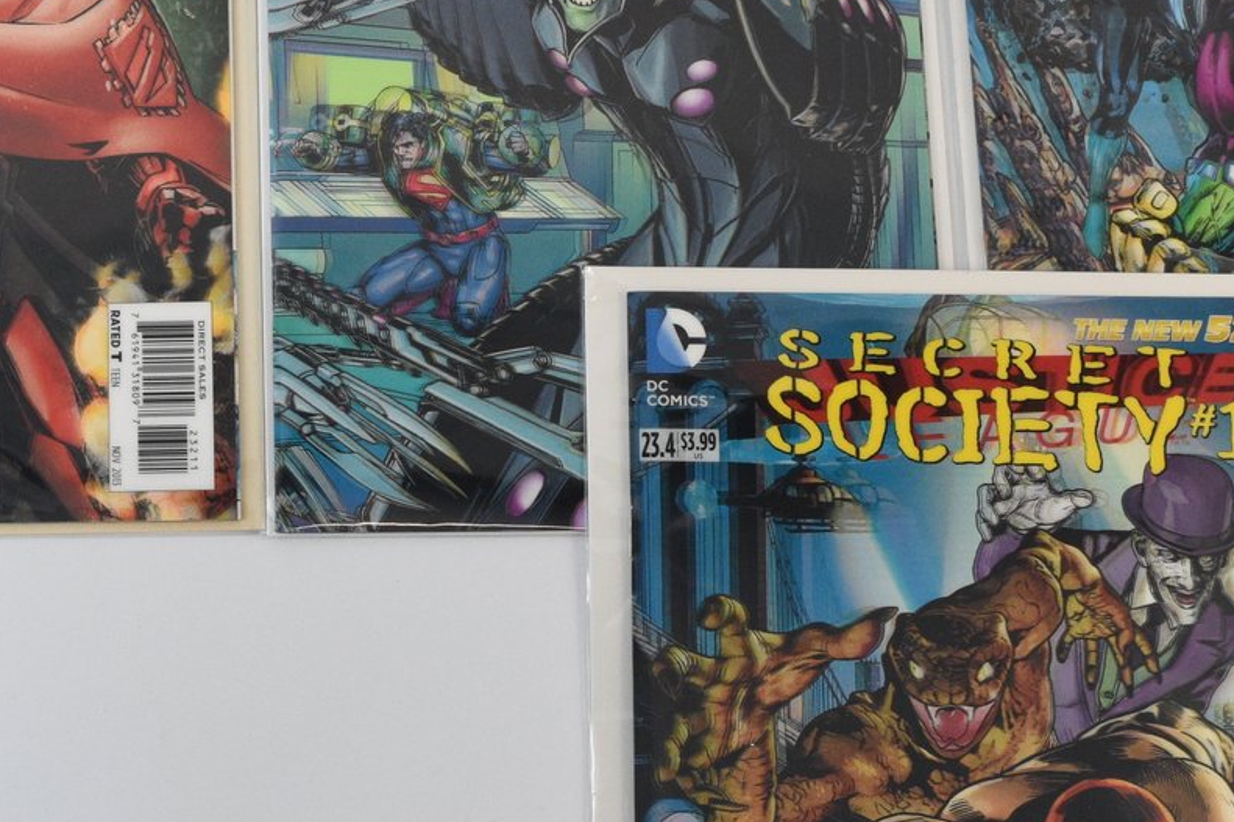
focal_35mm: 87
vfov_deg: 15.7
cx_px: 217
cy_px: 422
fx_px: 2990
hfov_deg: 22.9
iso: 1000
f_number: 8
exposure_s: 1/250
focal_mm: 23
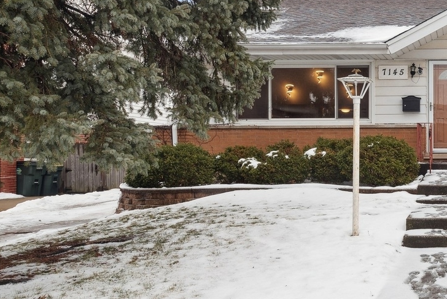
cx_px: 479
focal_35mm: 40
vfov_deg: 33.4
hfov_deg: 40.3
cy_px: 138
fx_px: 497
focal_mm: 18
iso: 200
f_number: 9
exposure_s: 1/60
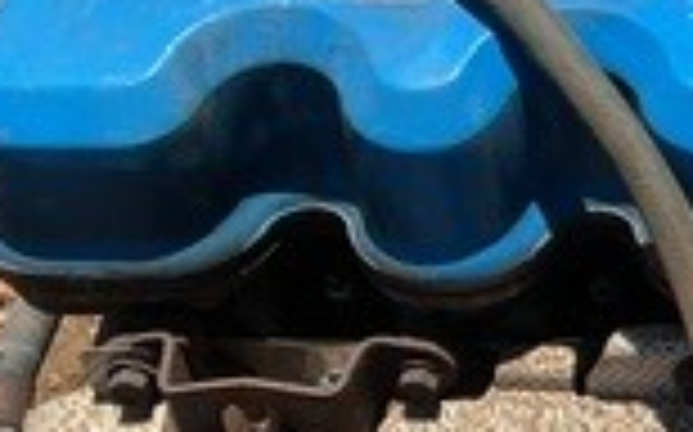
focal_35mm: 128
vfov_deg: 10.2
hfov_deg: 15.2
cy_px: 414
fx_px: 2416
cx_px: 1017
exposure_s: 1/1675
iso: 16
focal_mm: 3
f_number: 1.8
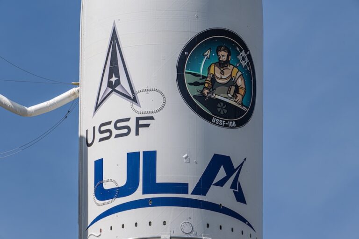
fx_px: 5983
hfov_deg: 3.4
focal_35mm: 600
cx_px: 180
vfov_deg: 2.3
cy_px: 120
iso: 100
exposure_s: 1/500
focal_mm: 600
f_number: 8
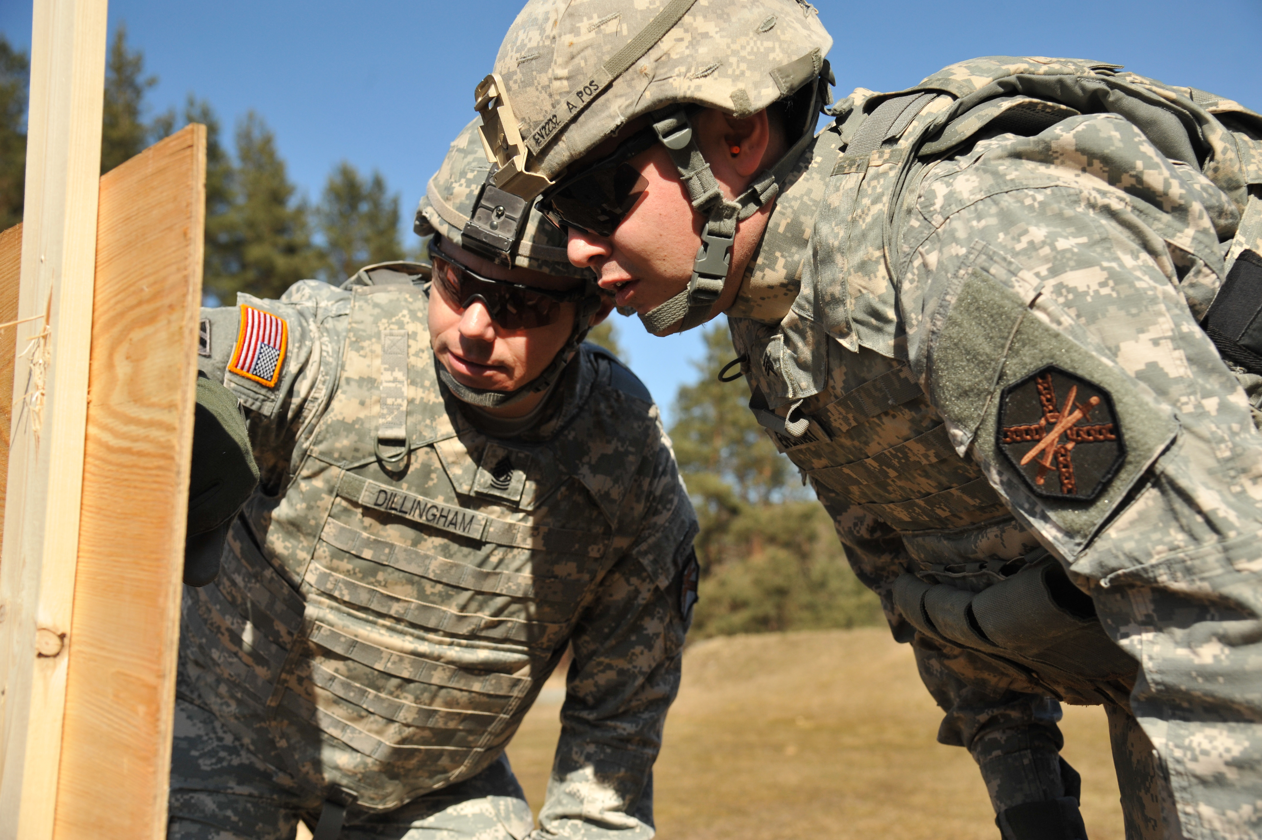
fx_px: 1541
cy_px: 420
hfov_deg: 44.5
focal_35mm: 44
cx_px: 631
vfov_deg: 30.5
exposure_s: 1/3200
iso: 800
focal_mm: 44
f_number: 5
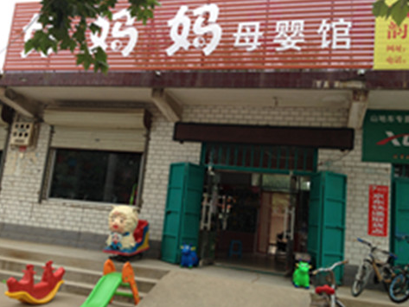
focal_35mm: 37
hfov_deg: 50.1
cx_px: 196
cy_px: 148
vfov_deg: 38.7
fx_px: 437
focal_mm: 4.28
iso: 50
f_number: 2.4
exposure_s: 1/131
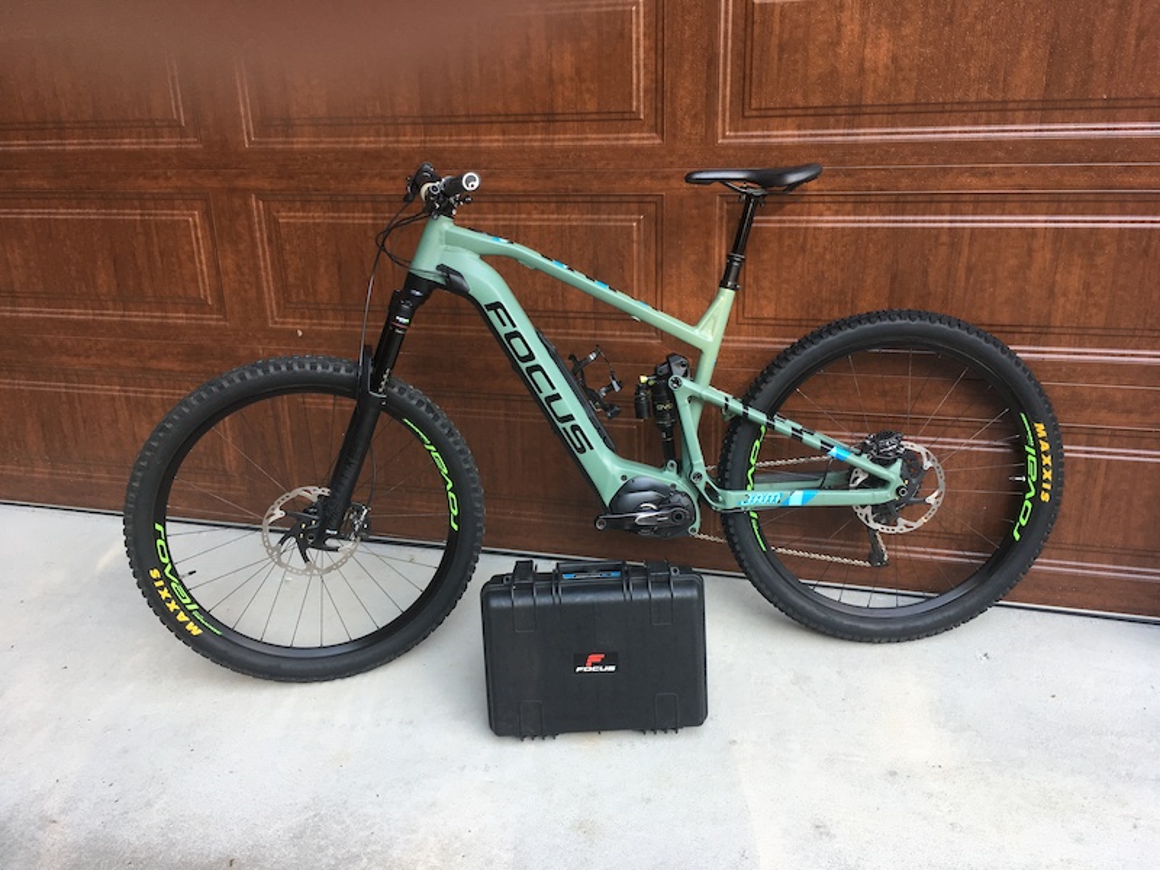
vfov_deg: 48.2
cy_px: 435
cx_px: 580
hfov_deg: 61.7
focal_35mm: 29
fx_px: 972
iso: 40
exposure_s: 1/120
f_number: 2.2
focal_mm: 4.15
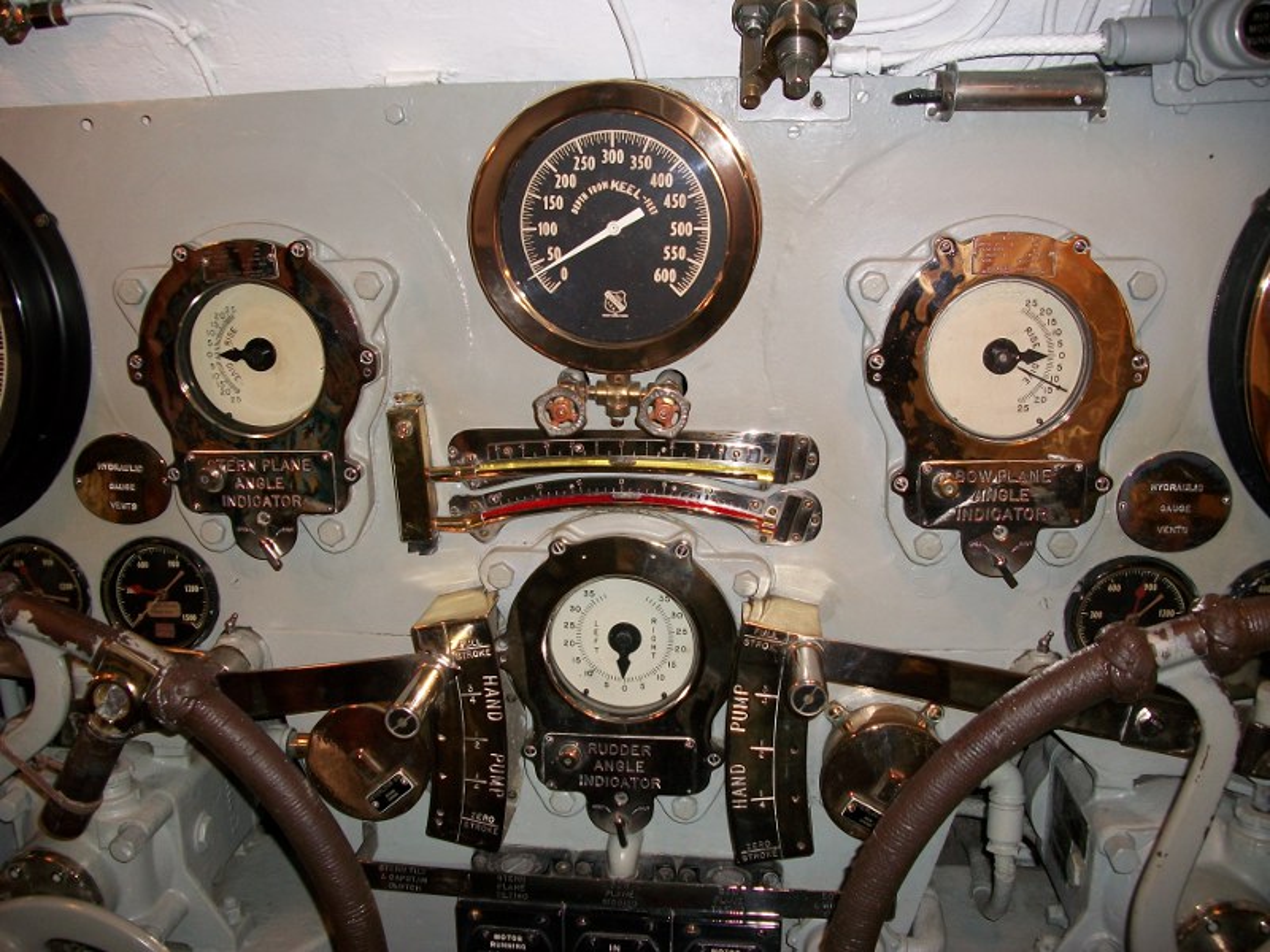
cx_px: 635
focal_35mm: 32
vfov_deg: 44.2
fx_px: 1174
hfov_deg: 56.8
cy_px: 476
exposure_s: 1/30
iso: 80
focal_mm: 5.7
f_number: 2.9
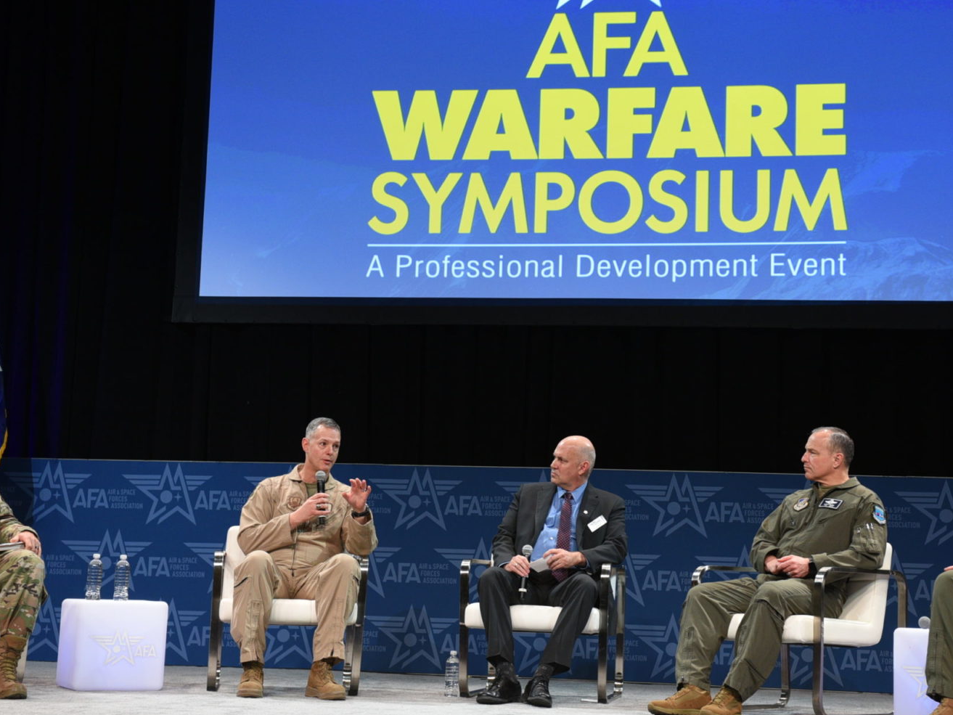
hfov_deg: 29.4
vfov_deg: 22.2
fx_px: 1817
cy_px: 322
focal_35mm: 66
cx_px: 532
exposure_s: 1/160
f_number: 3.5
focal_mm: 44
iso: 800
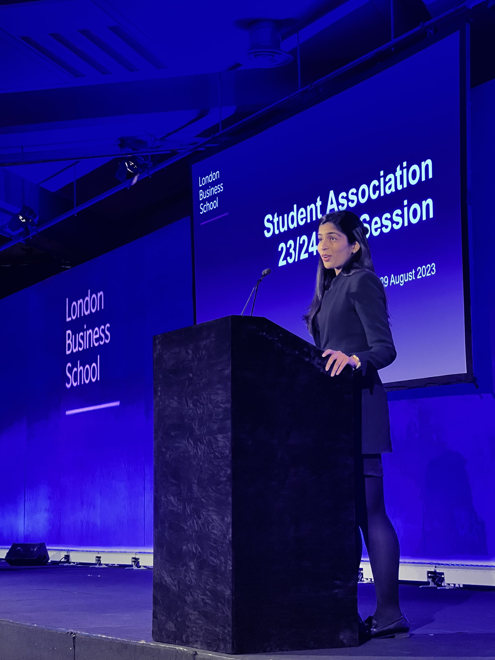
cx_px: 248
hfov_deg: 19.1
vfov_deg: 25.3
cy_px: 330
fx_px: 1468
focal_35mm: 77
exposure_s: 1/50
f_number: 2.8
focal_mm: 9
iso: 400
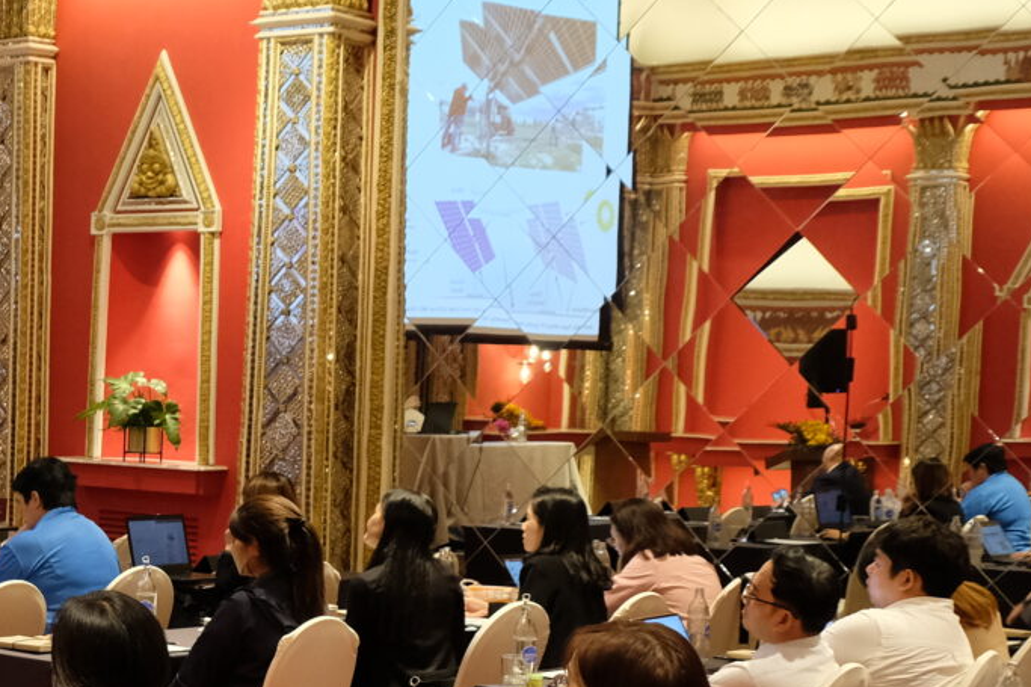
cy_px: 517
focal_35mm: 81
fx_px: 2319
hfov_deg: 22.5
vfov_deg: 16.8
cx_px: -302
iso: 1600
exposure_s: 1/60
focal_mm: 18
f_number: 3.5
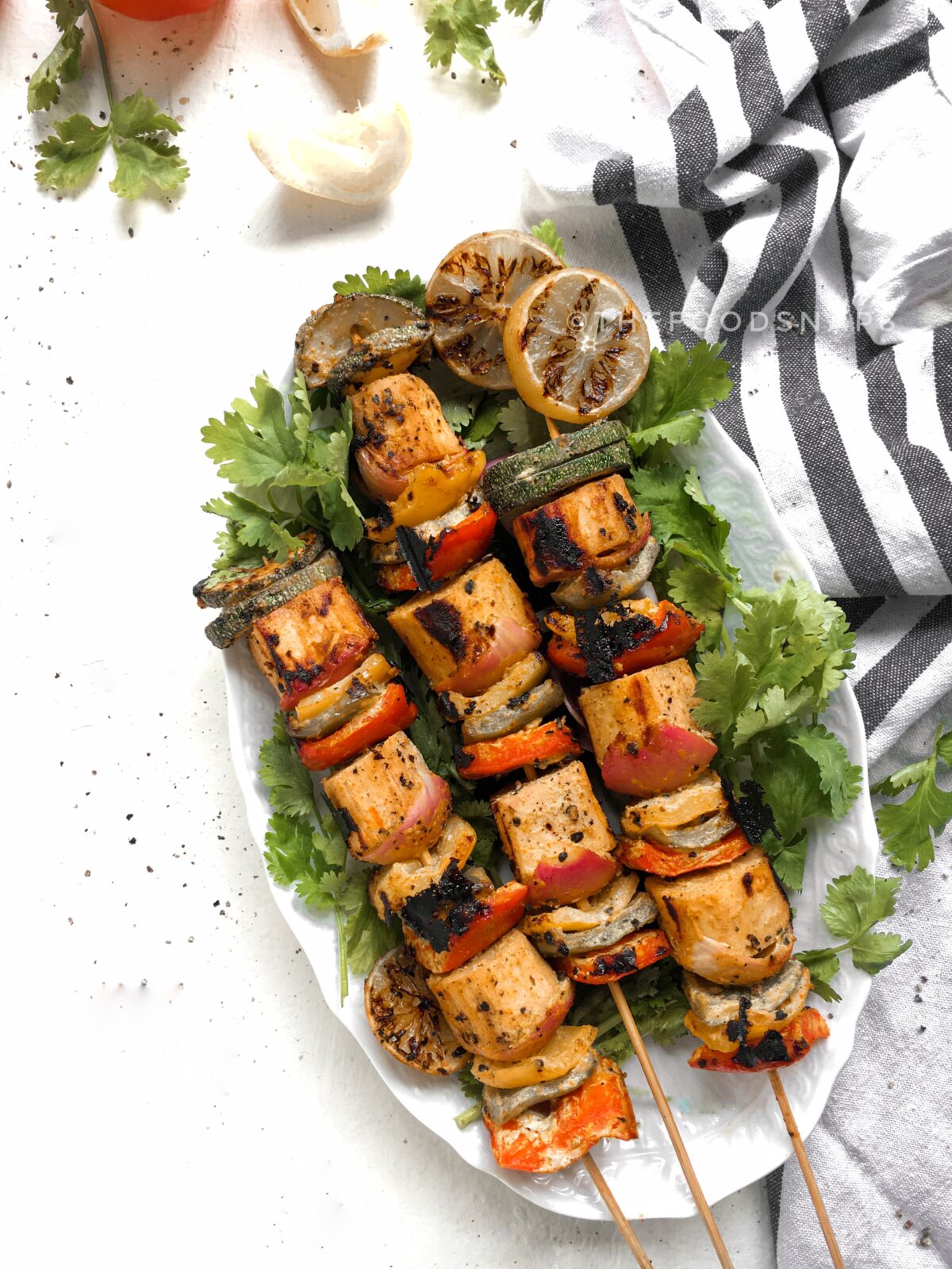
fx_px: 1063
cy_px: 634
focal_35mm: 29
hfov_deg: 48.2
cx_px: 476
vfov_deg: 61.7
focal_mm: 4.15
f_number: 2.2
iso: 25
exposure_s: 1/50
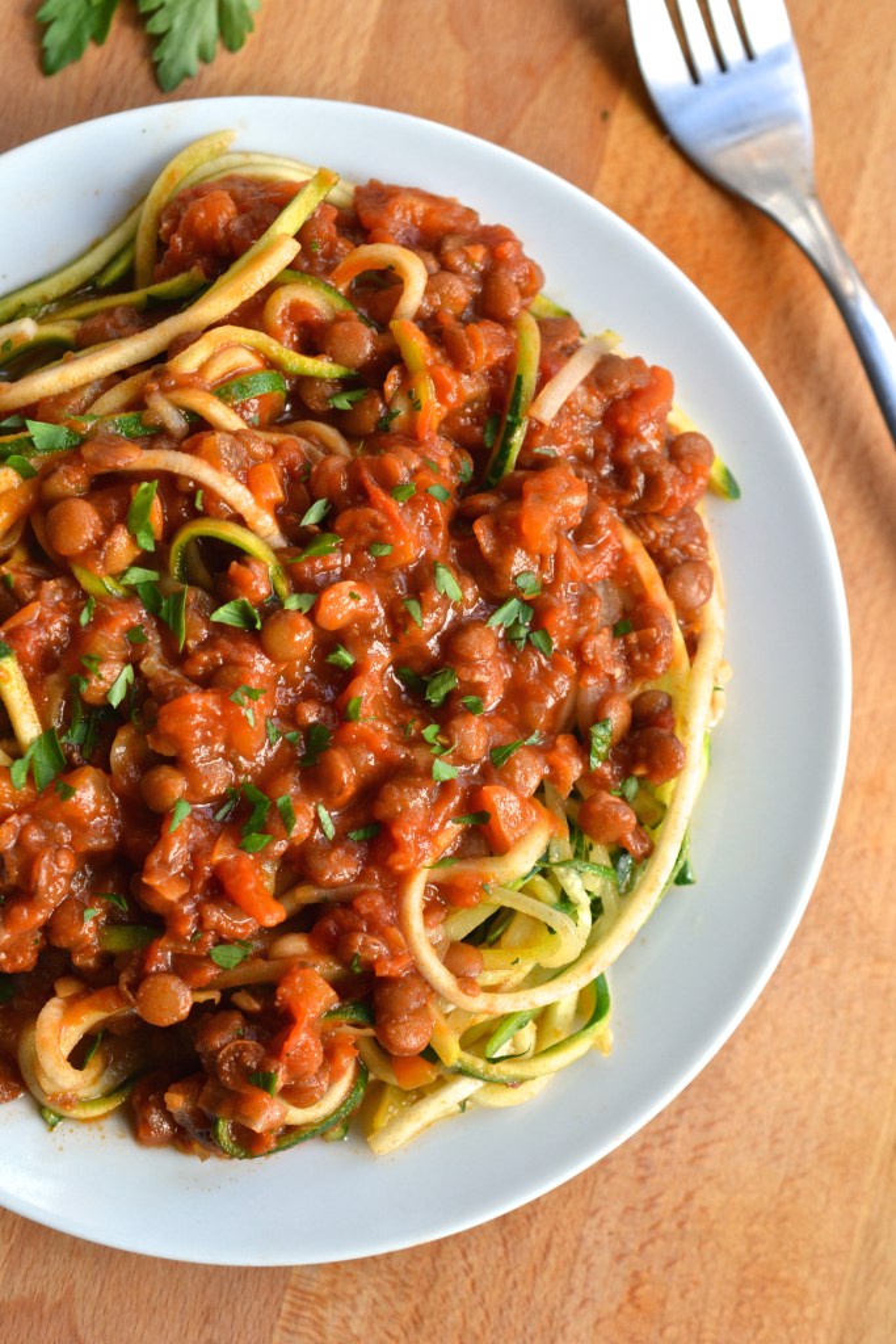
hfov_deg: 22.6
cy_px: 672
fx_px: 2239
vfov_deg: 33.4
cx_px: 448
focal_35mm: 60
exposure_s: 1/100
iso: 400
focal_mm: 40
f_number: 5
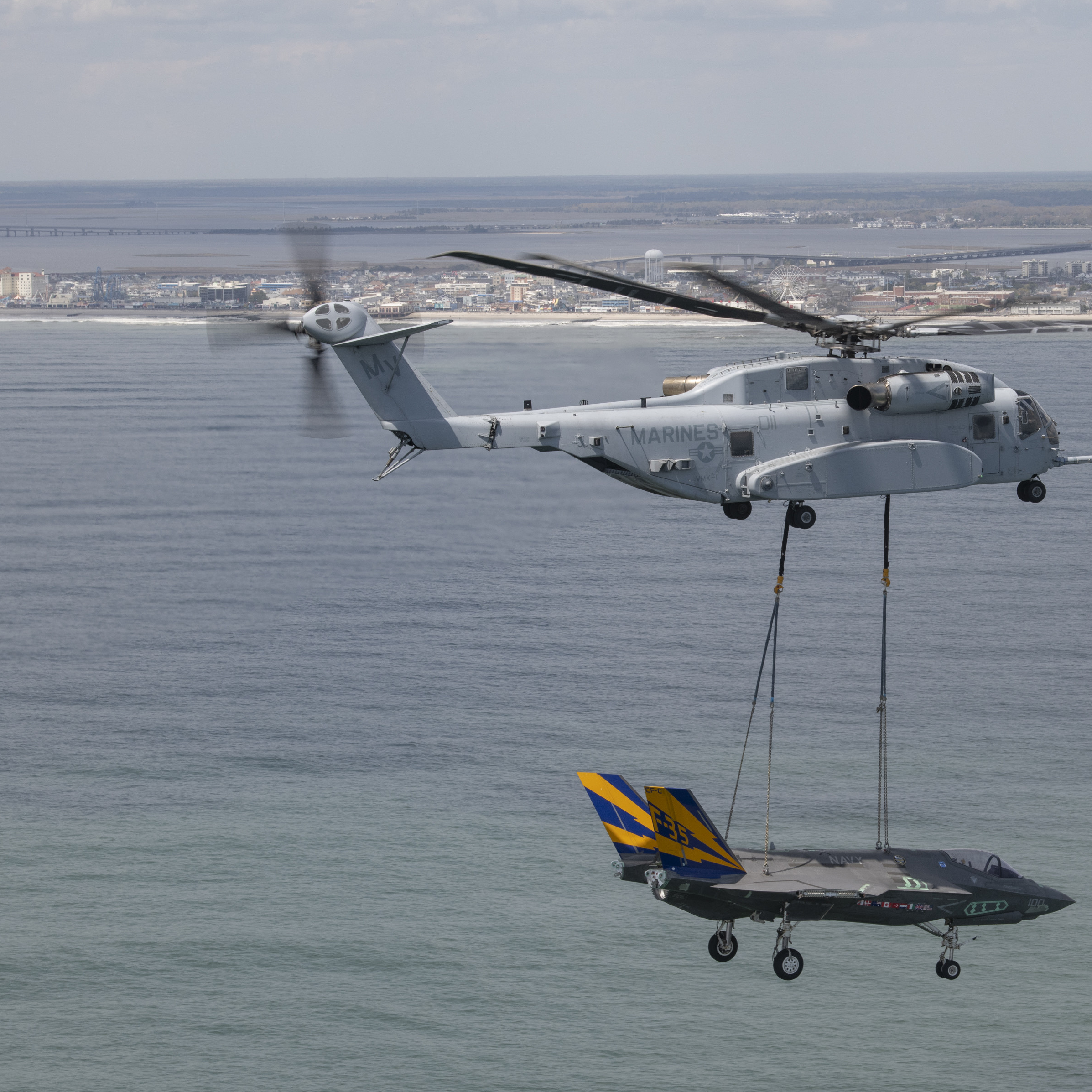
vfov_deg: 15.2
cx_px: 819
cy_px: 545
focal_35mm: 115
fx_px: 4104
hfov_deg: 15.1
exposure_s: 1/160
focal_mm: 90
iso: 200
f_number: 18
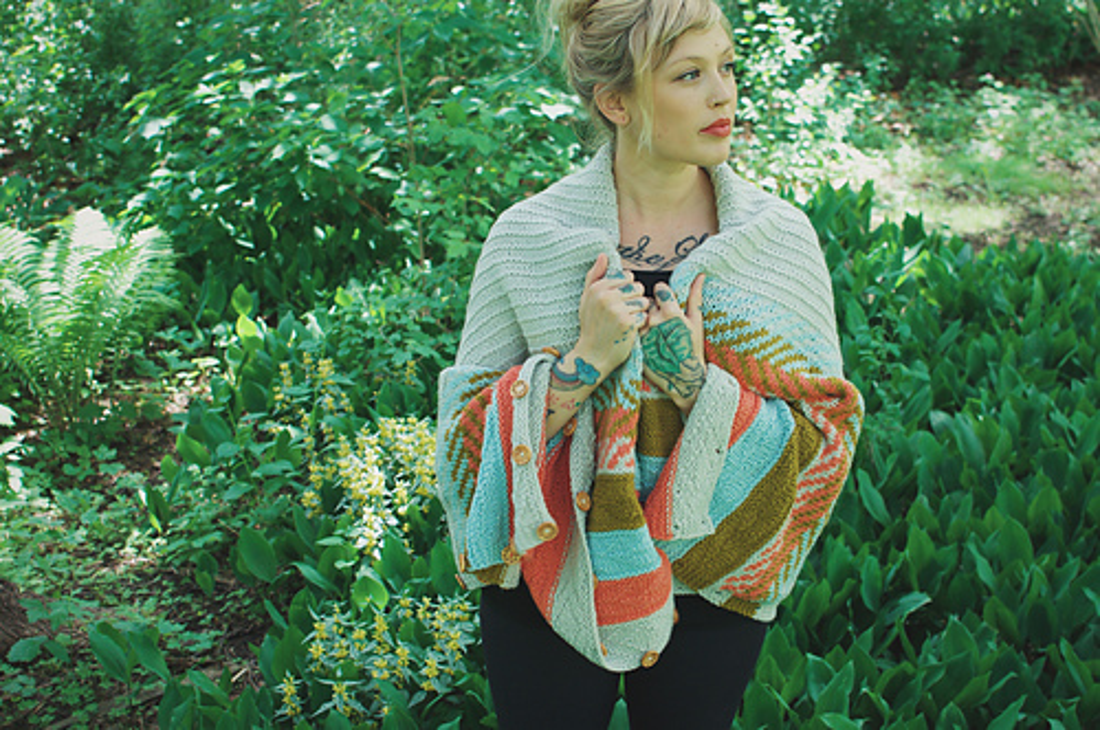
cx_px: 550
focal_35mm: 52
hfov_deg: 37.9
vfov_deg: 25.7
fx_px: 1602
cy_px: 365
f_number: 5
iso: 400
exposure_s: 1/100
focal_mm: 35
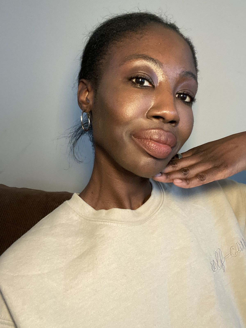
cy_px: 164
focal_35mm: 30
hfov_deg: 46.8
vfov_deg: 60.0
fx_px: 284
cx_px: 123
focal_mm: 2.71
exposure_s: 1/30
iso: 640
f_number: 2.2
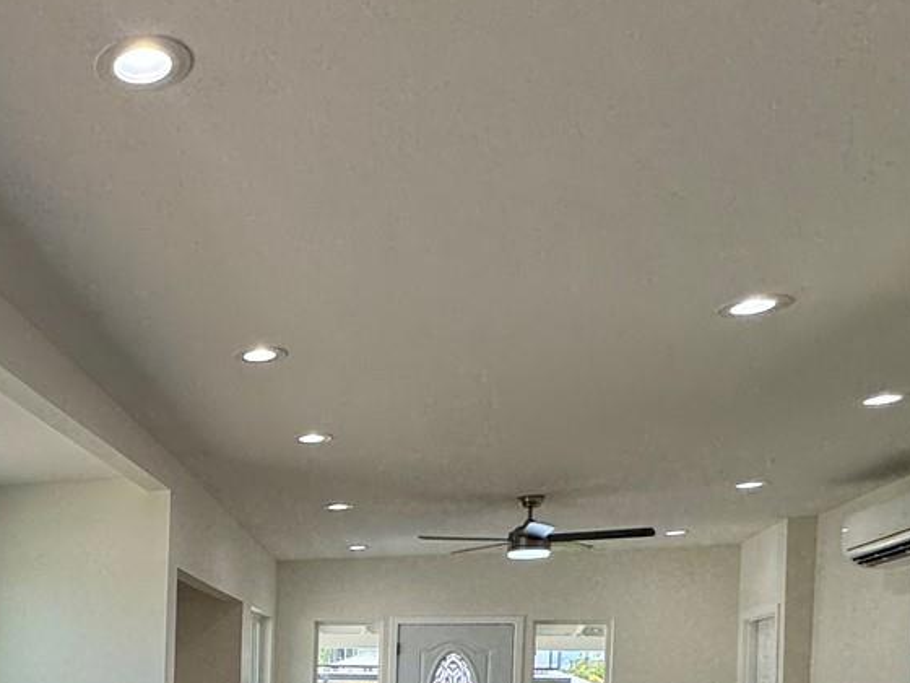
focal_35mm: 40
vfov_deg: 32.4
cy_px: 720
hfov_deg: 41.1
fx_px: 1052
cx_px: 8
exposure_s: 1/128
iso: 40
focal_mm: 2.22
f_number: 2.2
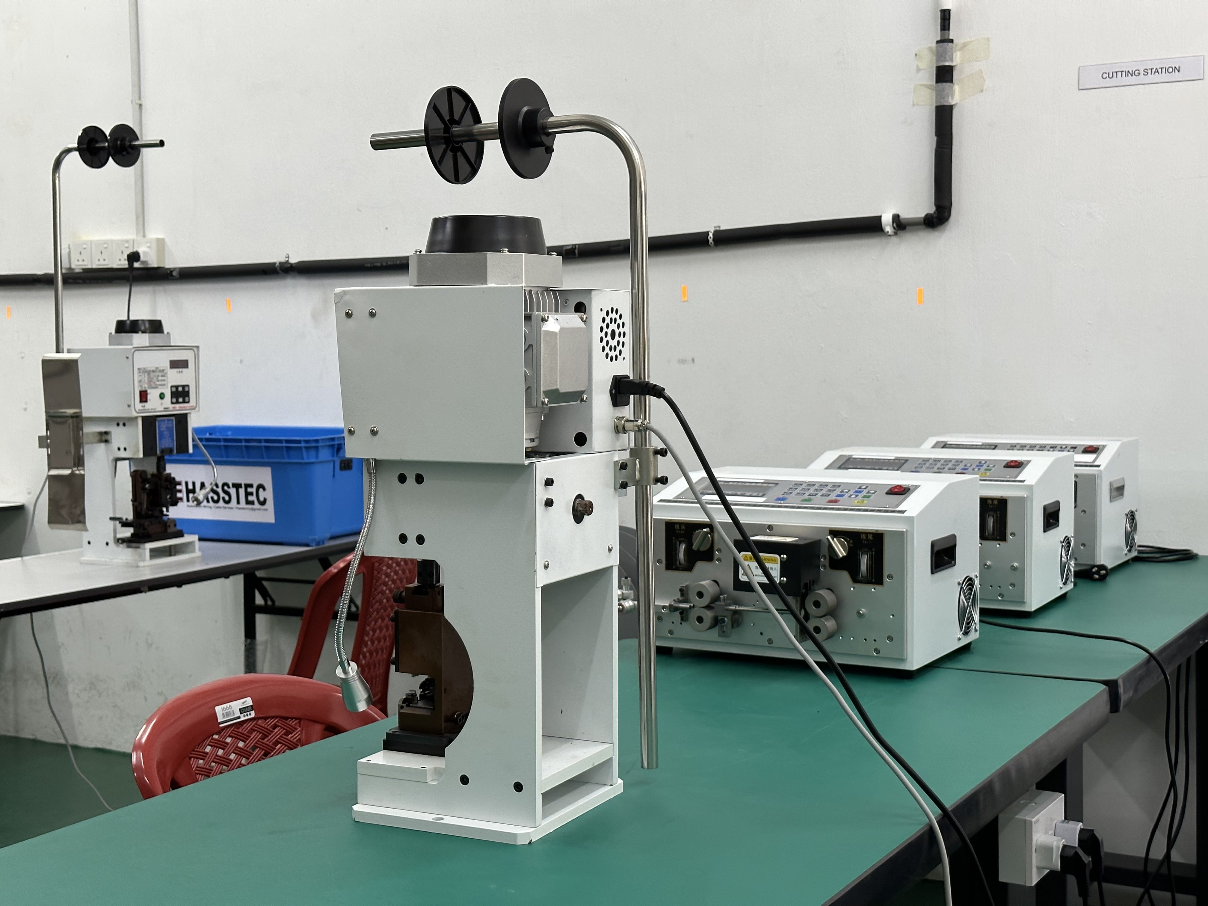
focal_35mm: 48
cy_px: 453
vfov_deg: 30.3
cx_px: 604
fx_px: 1675
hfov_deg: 39.7
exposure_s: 1/50
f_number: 1.78
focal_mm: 6.86
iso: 160
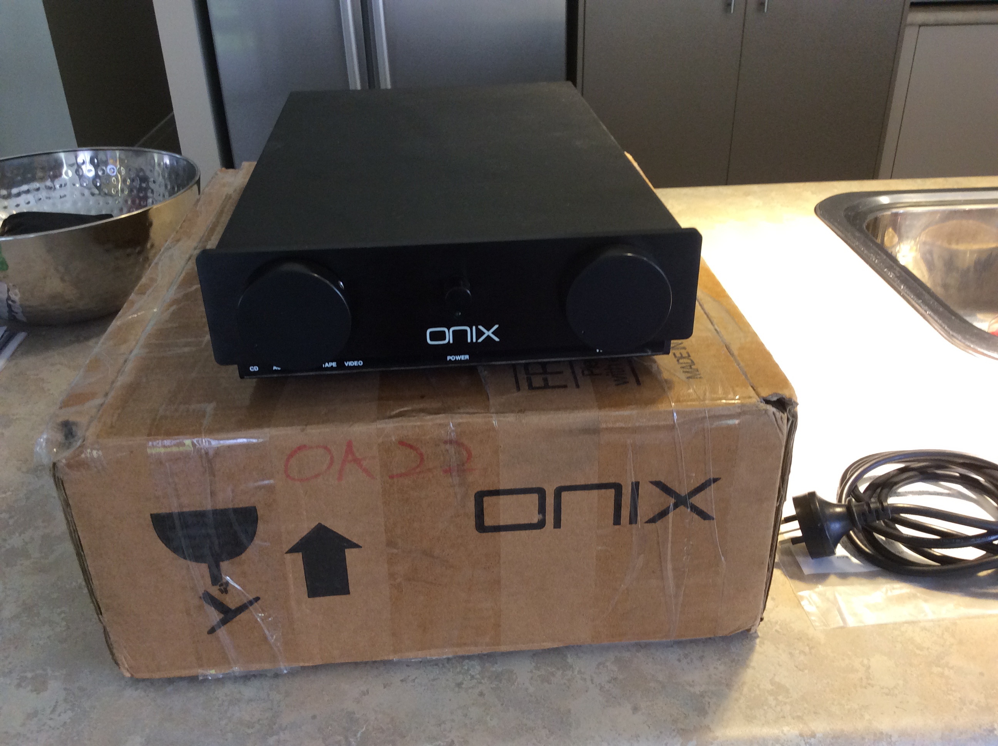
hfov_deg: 56.9
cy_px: 373
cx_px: 499
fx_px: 921
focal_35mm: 32
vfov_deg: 44.1
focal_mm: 3.3
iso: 80
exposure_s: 1/25
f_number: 2.4
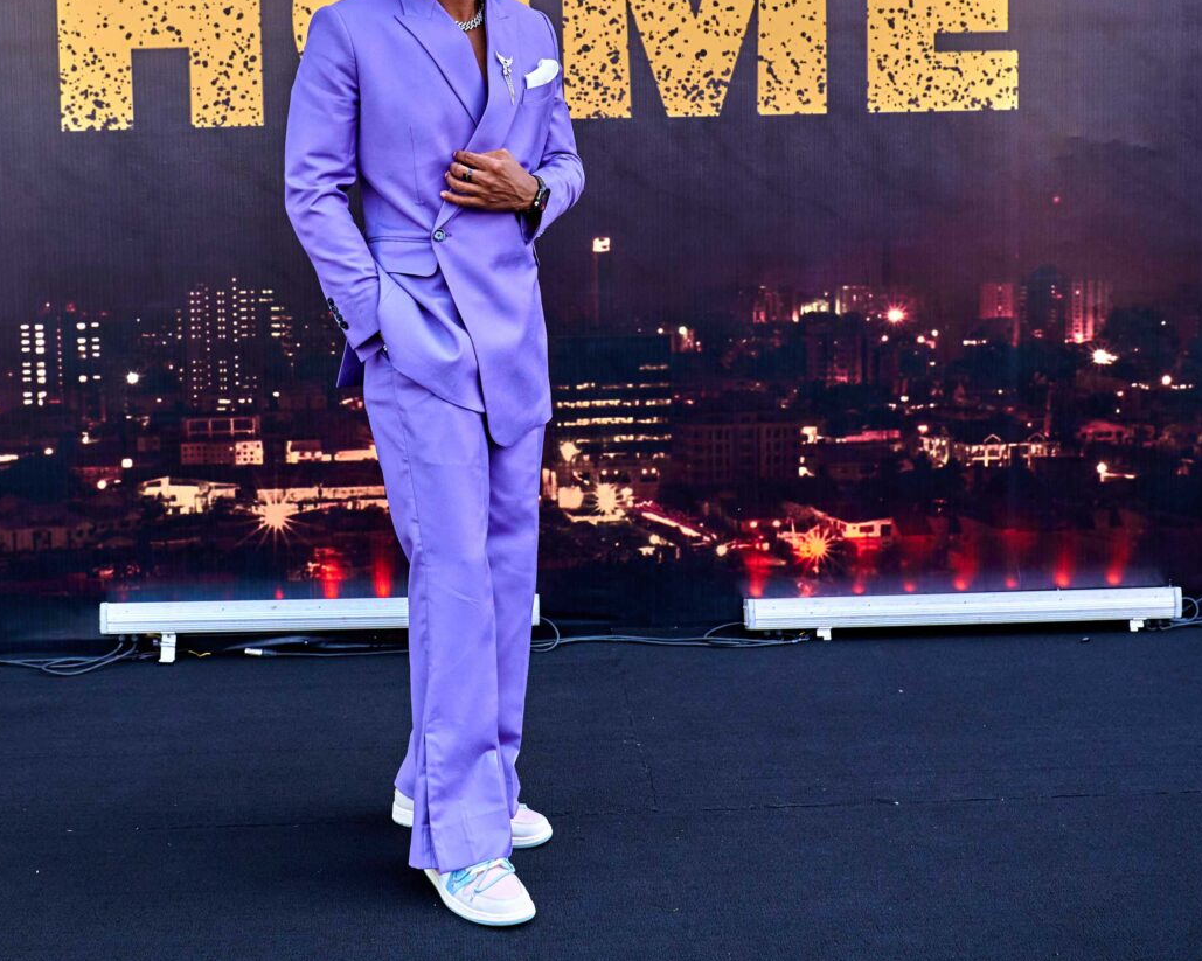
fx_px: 1992
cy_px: 191
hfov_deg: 33.4
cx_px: 459
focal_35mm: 56
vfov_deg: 26.6
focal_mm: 30
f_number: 3.5
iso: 400
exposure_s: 1/1000
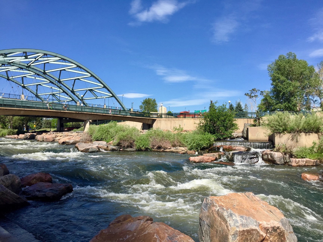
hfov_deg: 61.7
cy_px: 121
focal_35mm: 29
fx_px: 271
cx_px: 162
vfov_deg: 48.2
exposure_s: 1/1883
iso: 32
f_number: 2.2
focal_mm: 4.15
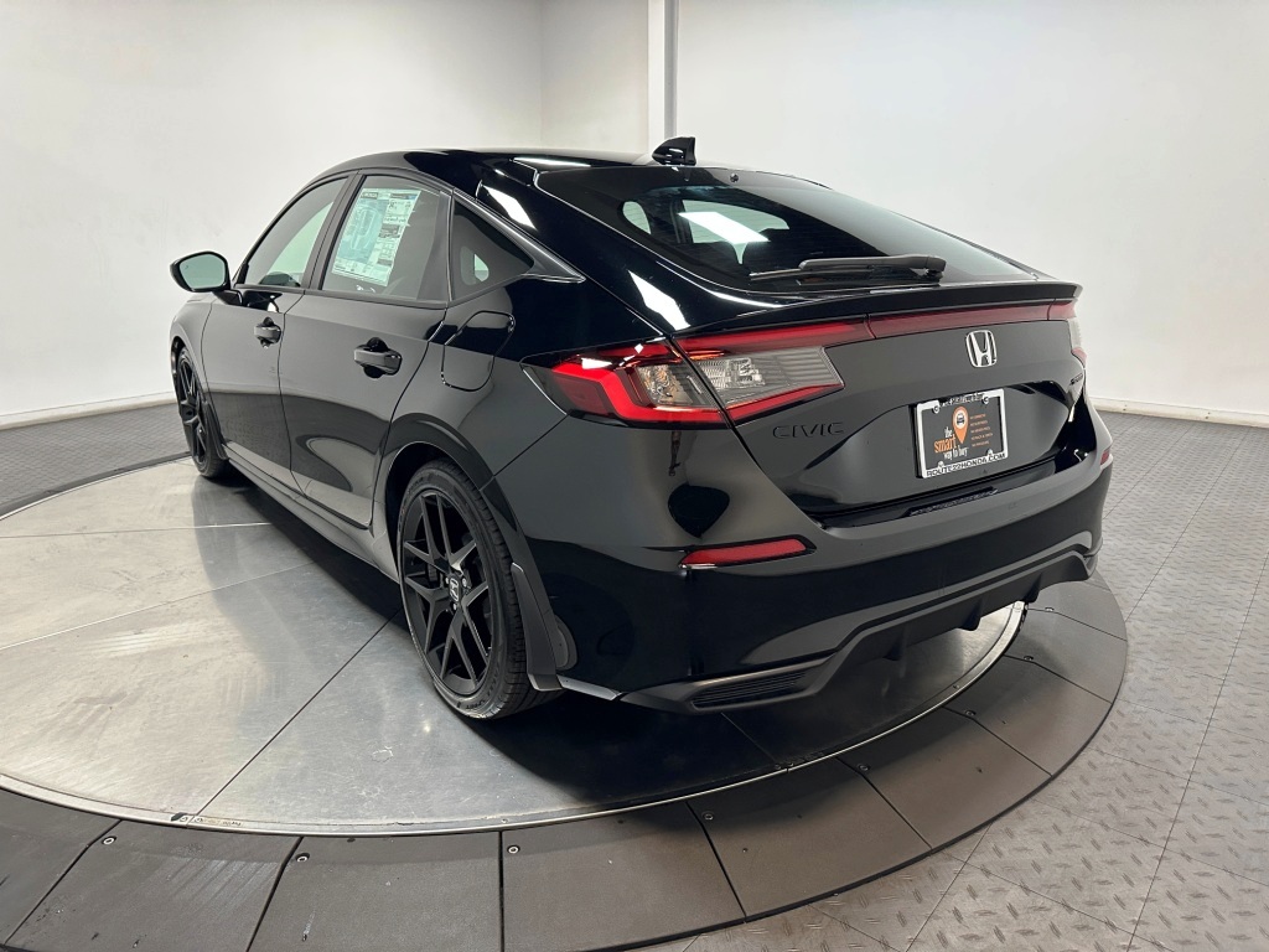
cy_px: 476
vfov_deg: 56.8
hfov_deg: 71.6
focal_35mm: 24
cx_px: 634
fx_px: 880
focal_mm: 6.86
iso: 400
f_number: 1.78
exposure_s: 1/60
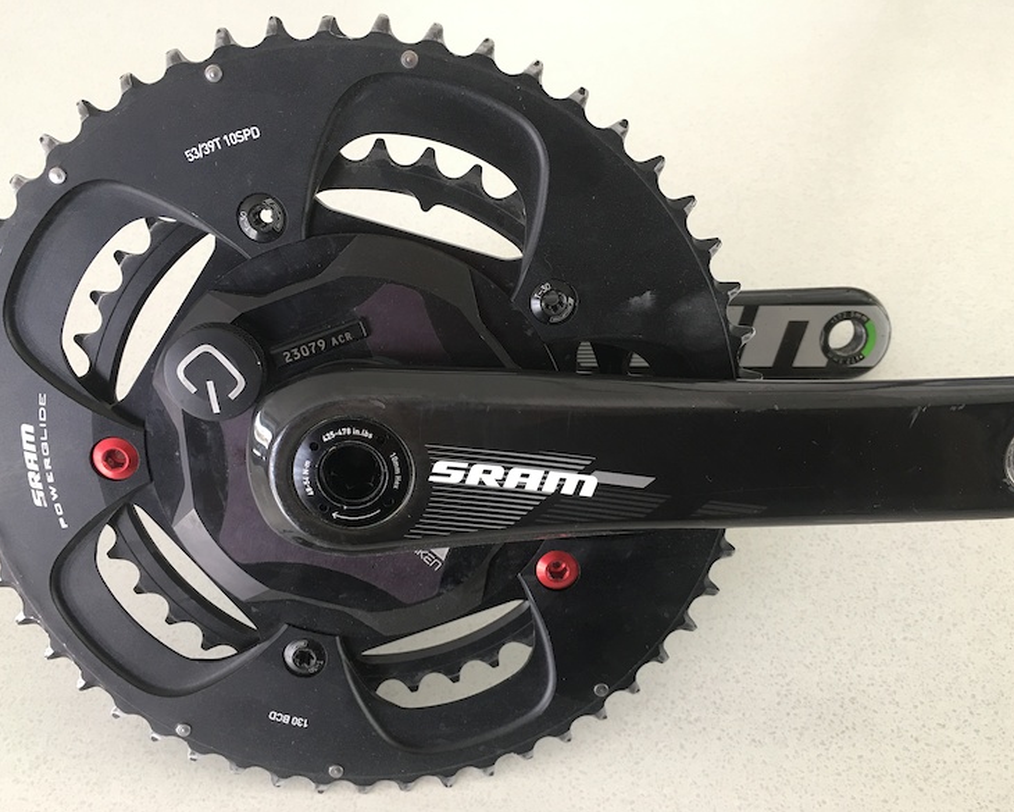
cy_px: 412
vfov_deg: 47.1
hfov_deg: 57.2
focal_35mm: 31
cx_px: 500
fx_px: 930
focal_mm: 4.15
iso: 25
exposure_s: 1/15
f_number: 2.2
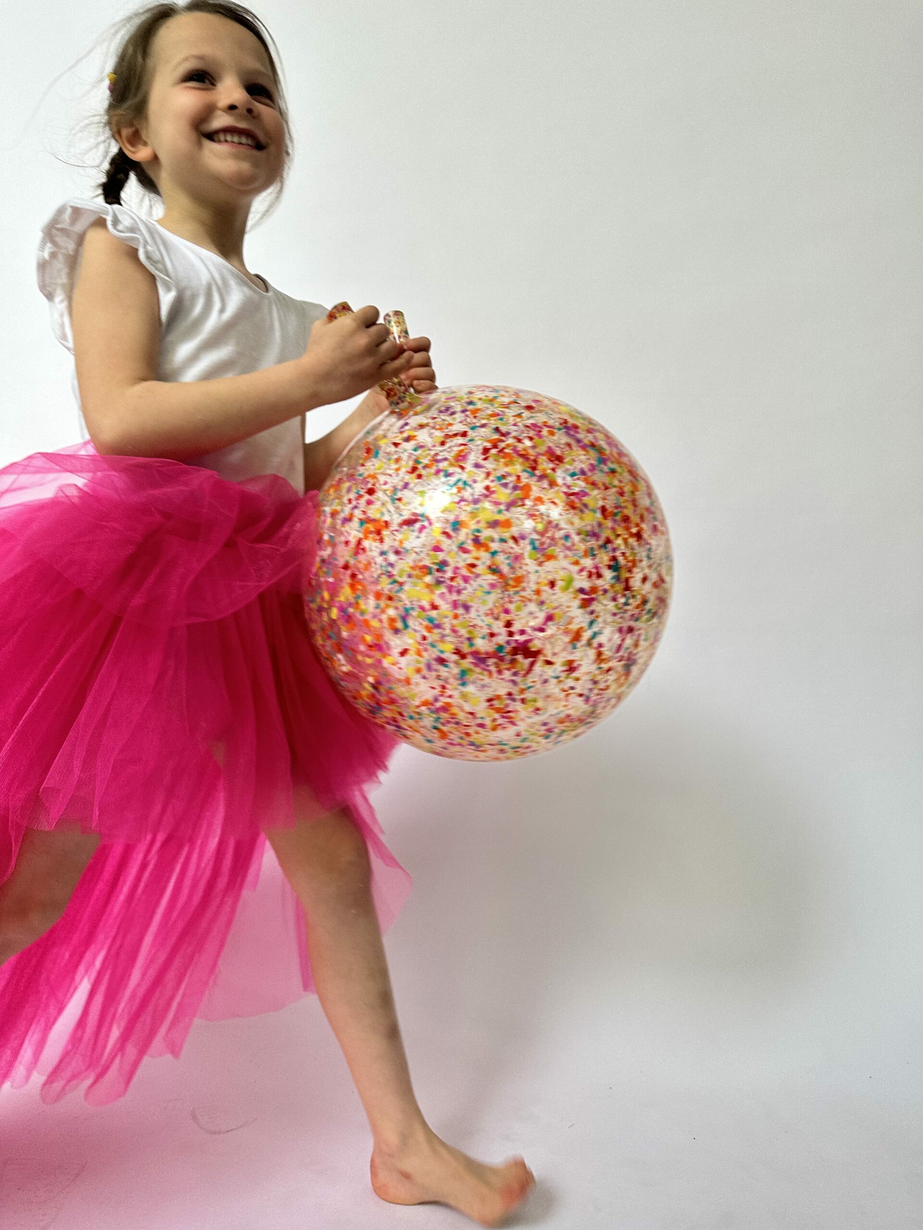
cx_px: 462
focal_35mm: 24
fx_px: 853
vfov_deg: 71.6
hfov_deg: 56.8
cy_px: 615
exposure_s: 1/330
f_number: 1.78
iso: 80
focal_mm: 6.86
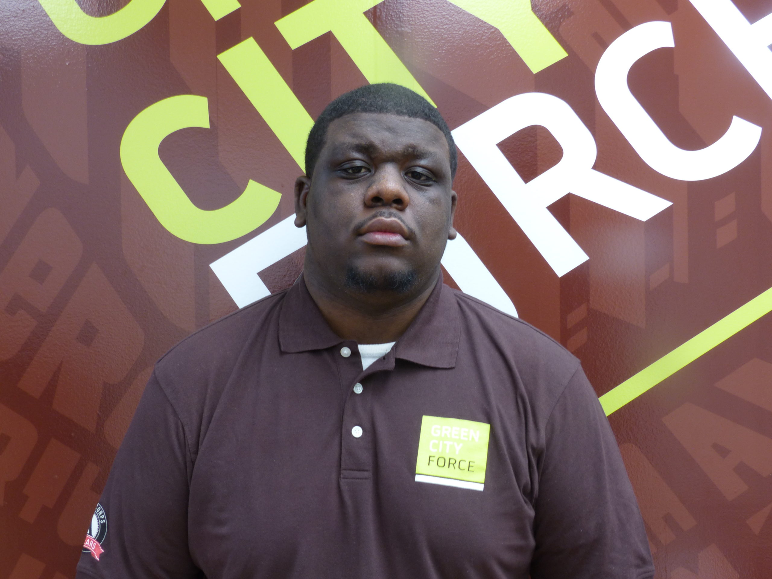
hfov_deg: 36.8
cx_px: 386
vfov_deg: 28.0
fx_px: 1160
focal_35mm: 52
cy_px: 290
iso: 100
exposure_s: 1/2.5
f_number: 5
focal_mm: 9.4
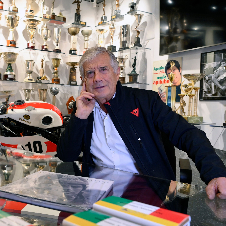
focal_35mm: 35
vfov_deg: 47.2
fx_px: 259
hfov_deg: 45.5
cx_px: 56
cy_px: 114
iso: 1000
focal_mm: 27
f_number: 6.3
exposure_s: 1/80
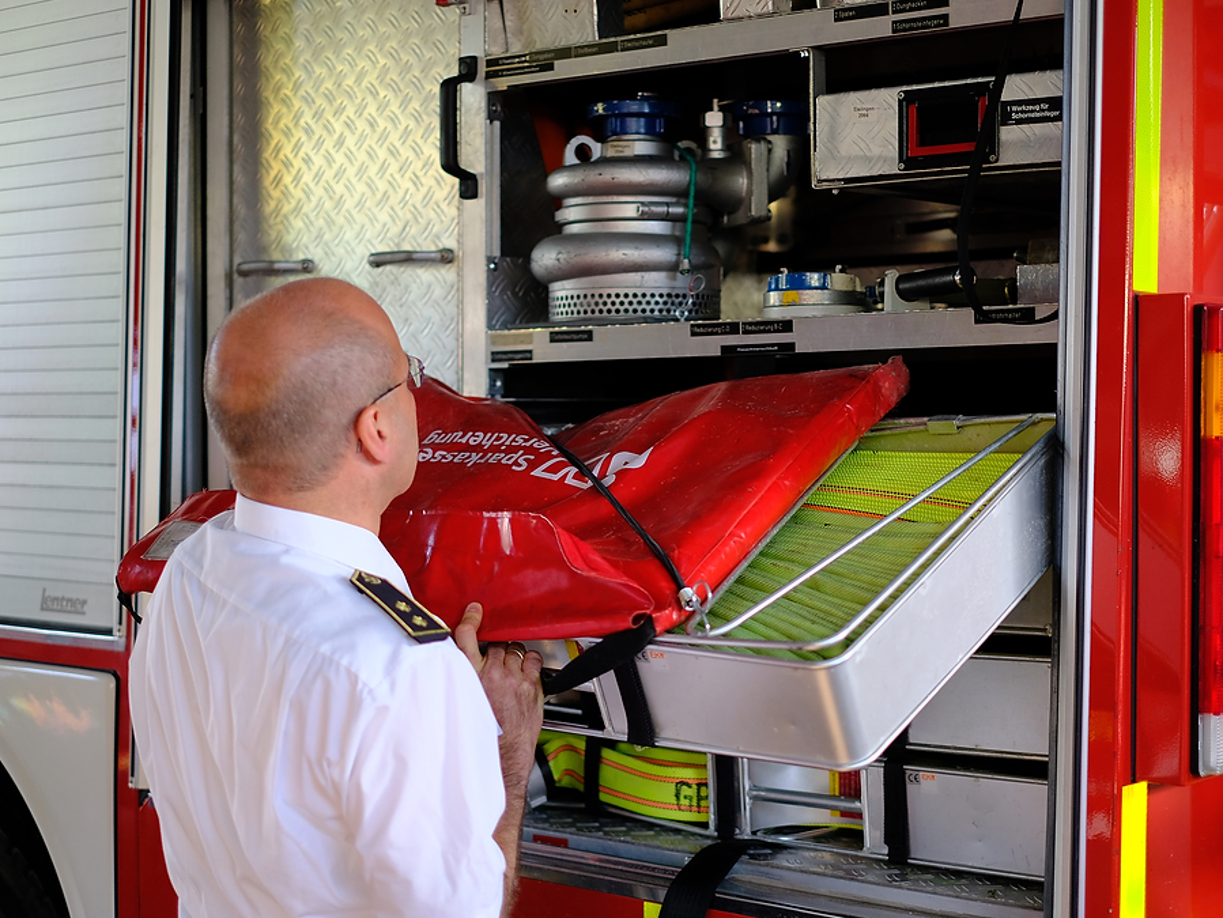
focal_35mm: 58
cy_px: 460
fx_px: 2050
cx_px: 635
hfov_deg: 33.2
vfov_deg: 25.2
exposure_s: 1/250
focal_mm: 35
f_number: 1.4
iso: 400
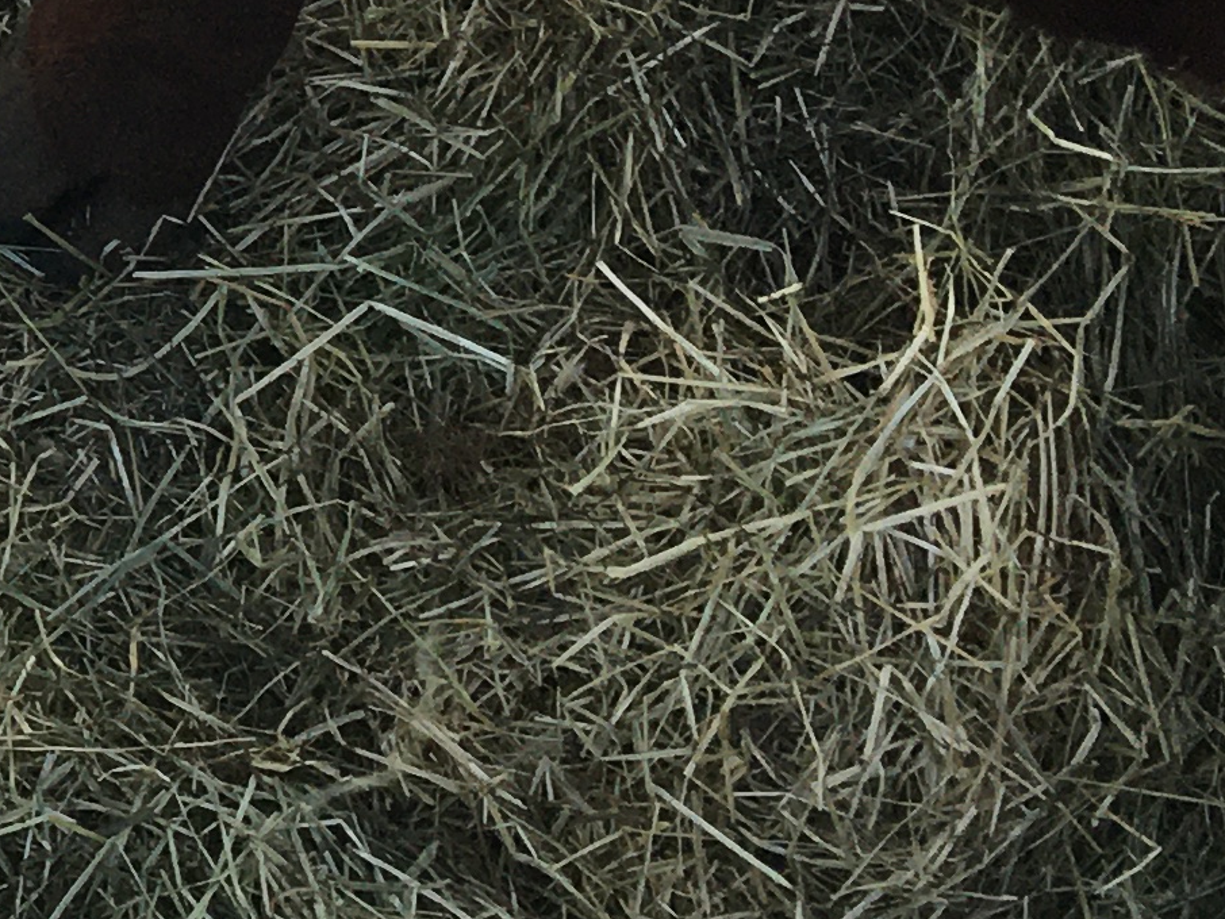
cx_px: -1184
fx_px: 4566
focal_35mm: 129
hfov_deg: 13.3
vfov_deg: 11.2
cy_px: -299
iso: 40
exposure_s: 1/120
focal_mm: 4.15
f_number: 2.2
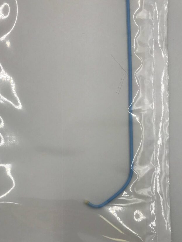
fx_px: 315
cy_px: 176
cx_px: 66
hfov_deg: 32.0
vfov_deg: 41.1
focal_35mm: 45
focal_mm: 3.99
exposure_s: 1/351
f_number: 1.8
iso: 20
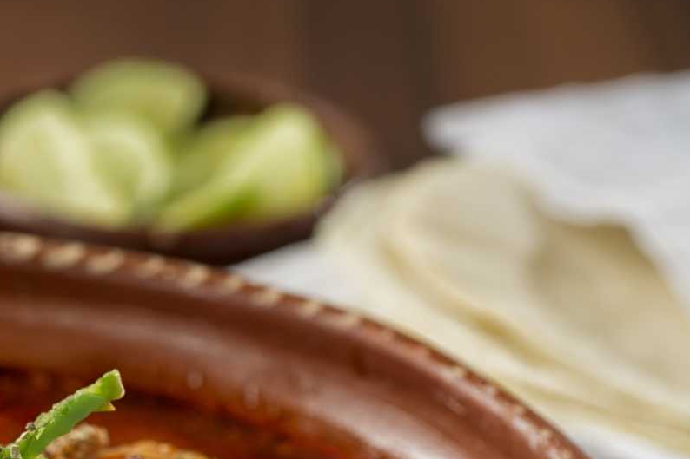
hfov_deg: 15.2
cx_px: -182
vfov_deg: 10.5
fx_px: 2472
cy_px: 539
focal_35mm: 129
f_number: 5.6
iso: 100
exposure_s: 1/250
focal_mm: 50
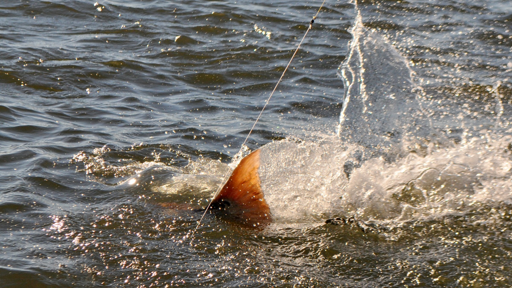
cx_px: 256
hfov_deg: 24.6
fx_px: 1175
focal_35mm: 87
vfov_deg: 14.0
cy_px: 151
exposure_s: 1/2000
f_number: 8
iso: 400
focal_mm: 55
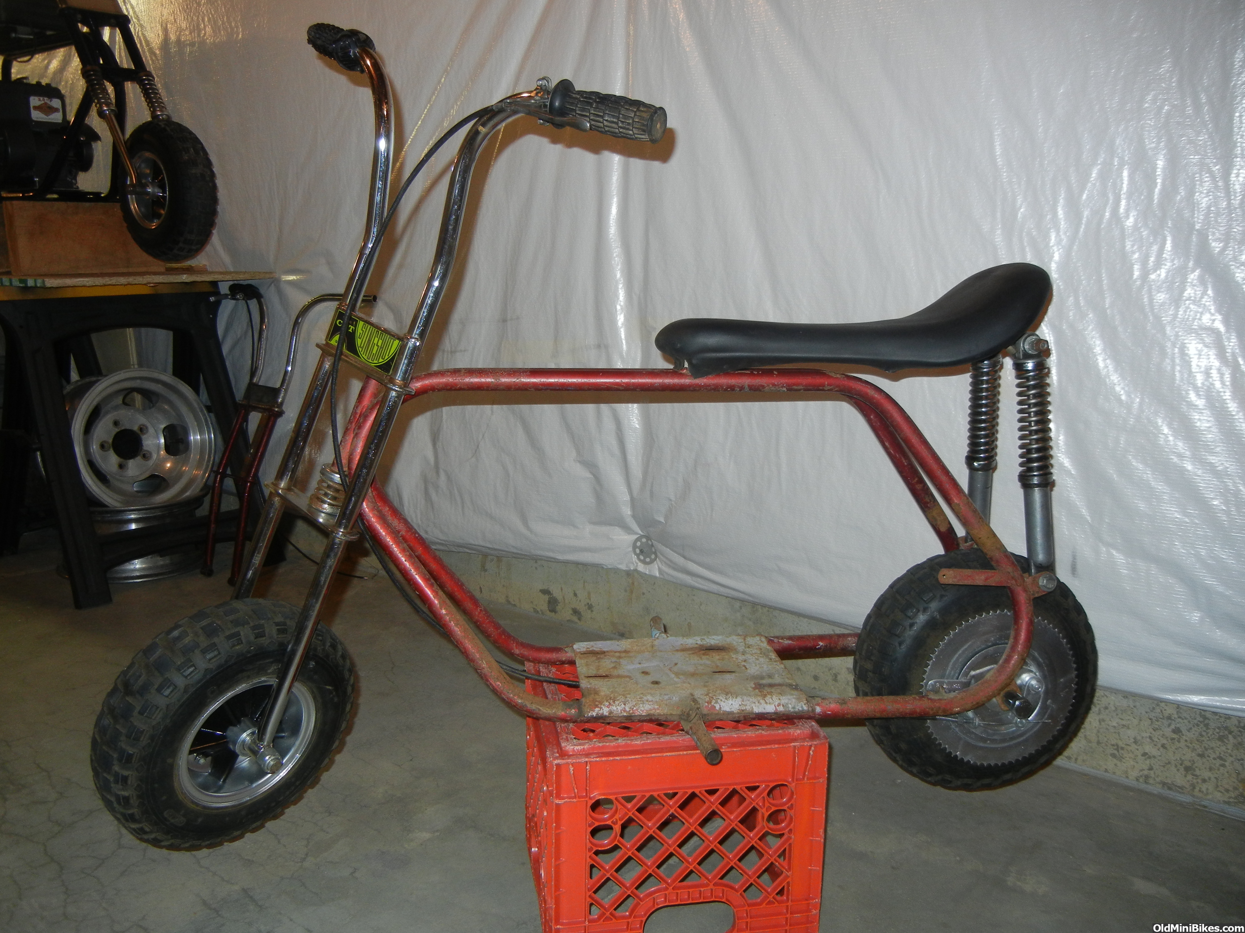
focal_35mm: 30
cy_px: 466
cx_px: 622
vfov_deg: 46.8
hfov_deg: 60.0
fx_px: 1079
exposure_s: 1/30
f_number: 3.5
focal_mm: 5.4
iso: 200
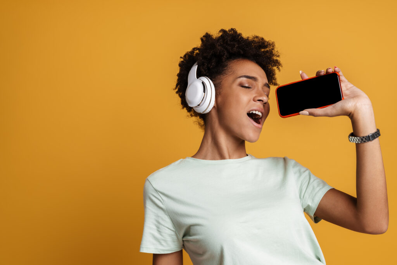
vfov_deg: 27.0
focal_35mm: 50
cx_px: 198
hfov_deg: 39.6
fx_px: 551
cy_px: 132
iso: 400
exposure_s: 1/160
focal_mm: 50
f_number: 8
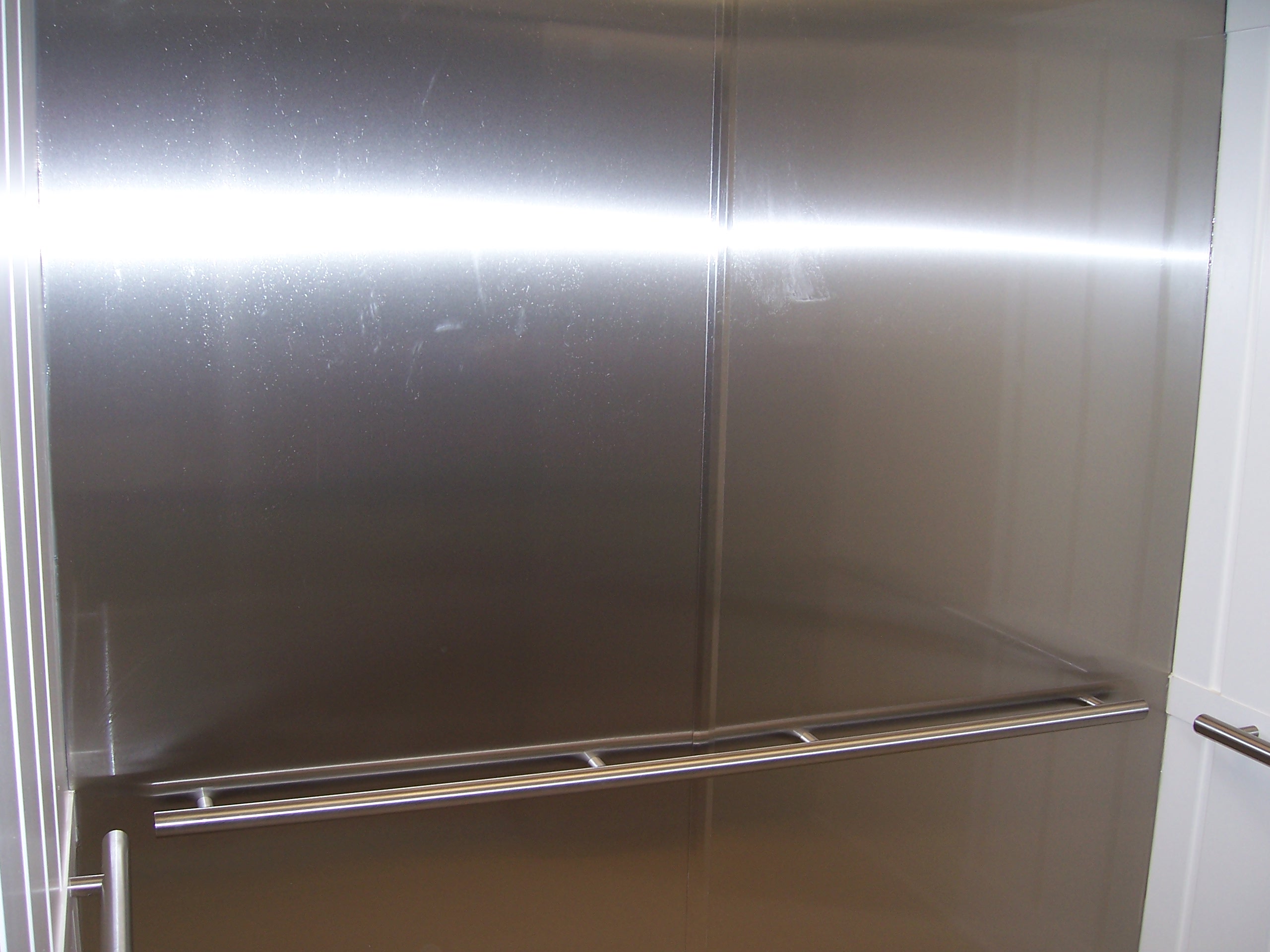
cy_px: 476
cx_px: 635
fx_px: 1321
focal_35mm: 36
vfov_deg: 39.7
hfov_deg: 51.4
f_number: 3
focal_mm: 6
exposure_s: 1/60
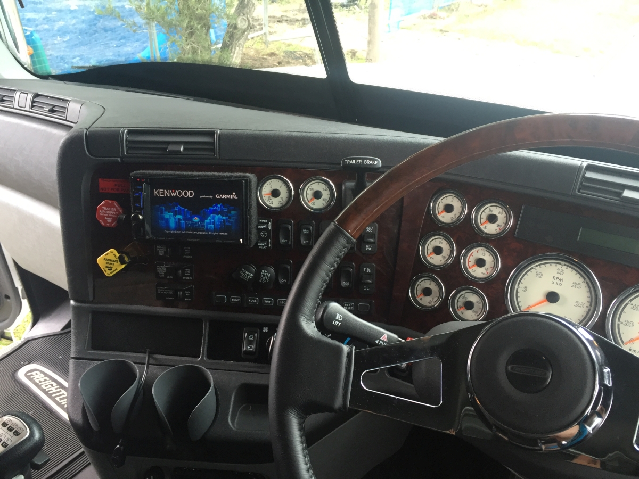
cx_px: 320
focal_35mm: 29
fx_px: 535
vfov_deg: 48.2
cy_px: 240
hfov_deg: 61.7
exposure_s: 1/33
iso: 40
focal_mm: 4.15
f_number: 2.2
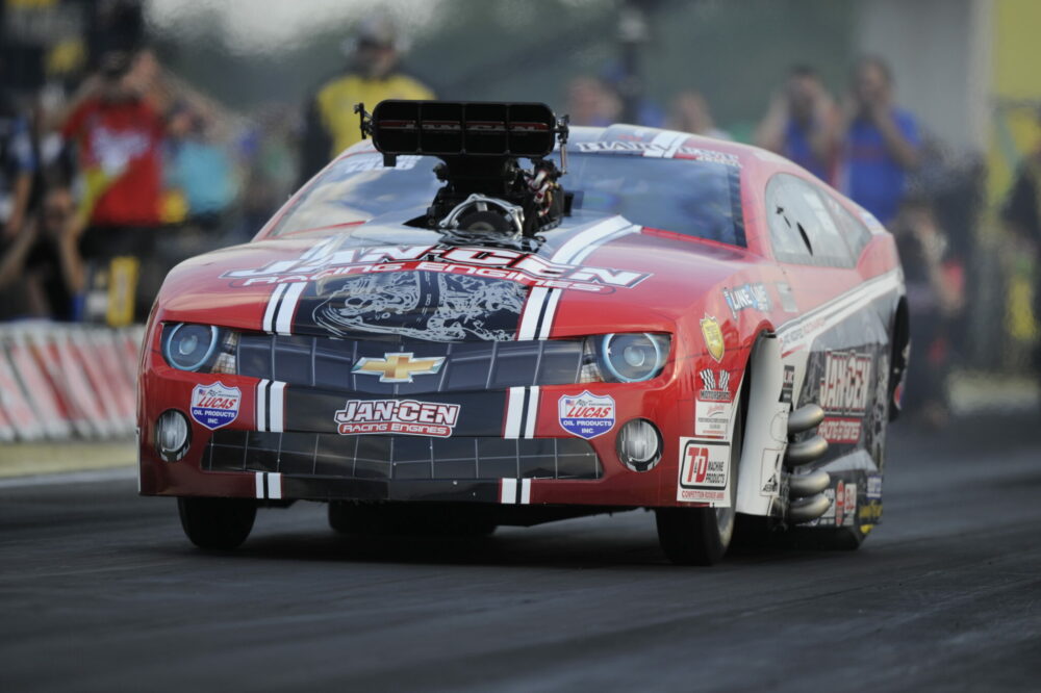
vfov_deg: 2.7
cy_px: 346
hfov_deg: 4.1
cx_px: 520
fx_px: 14453
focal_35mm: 500
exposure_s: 1/1000
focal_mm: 500
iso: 500
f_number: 4
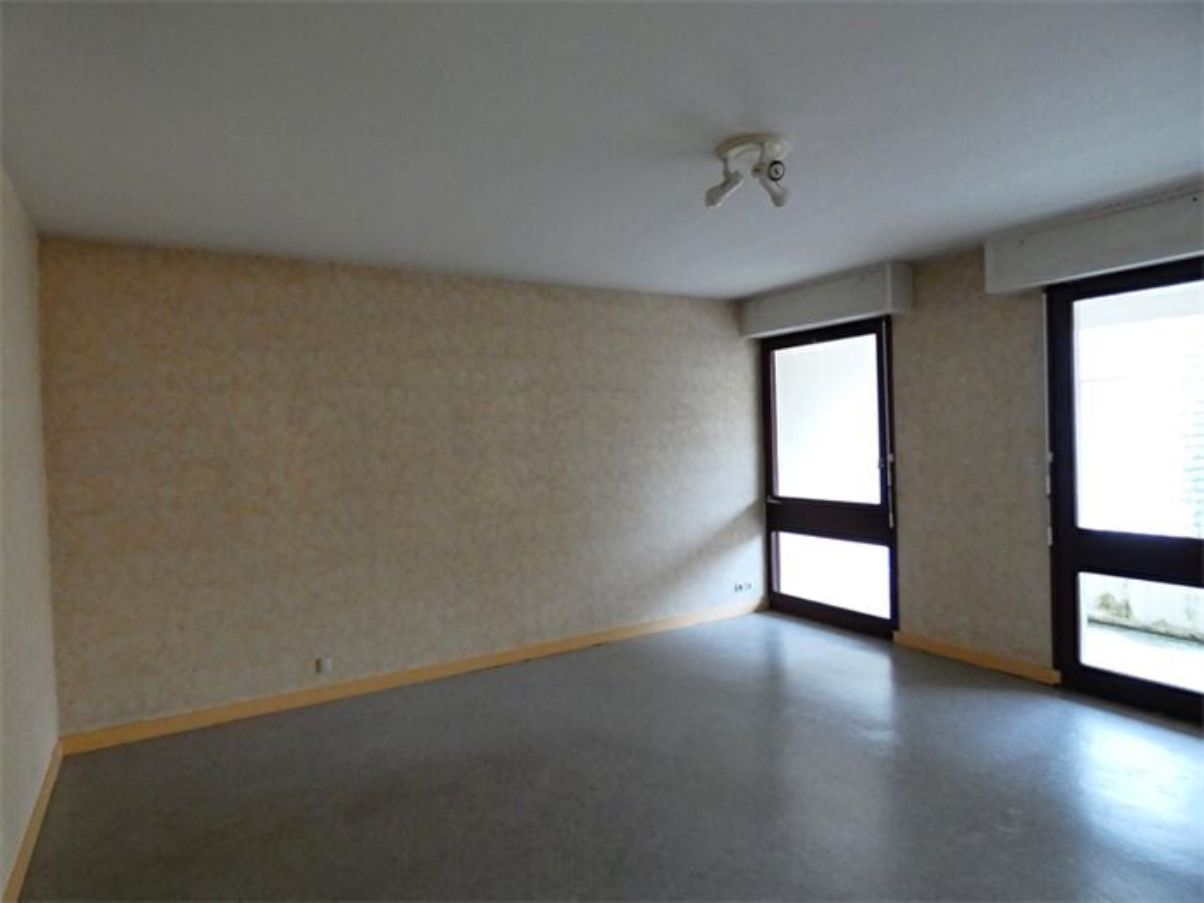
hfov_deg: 81.7
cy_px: 452
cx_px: 602
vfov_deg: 66.0
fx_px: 696
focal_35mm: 20
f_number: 2.8
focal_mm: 3.6
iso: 500
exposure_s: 1/60
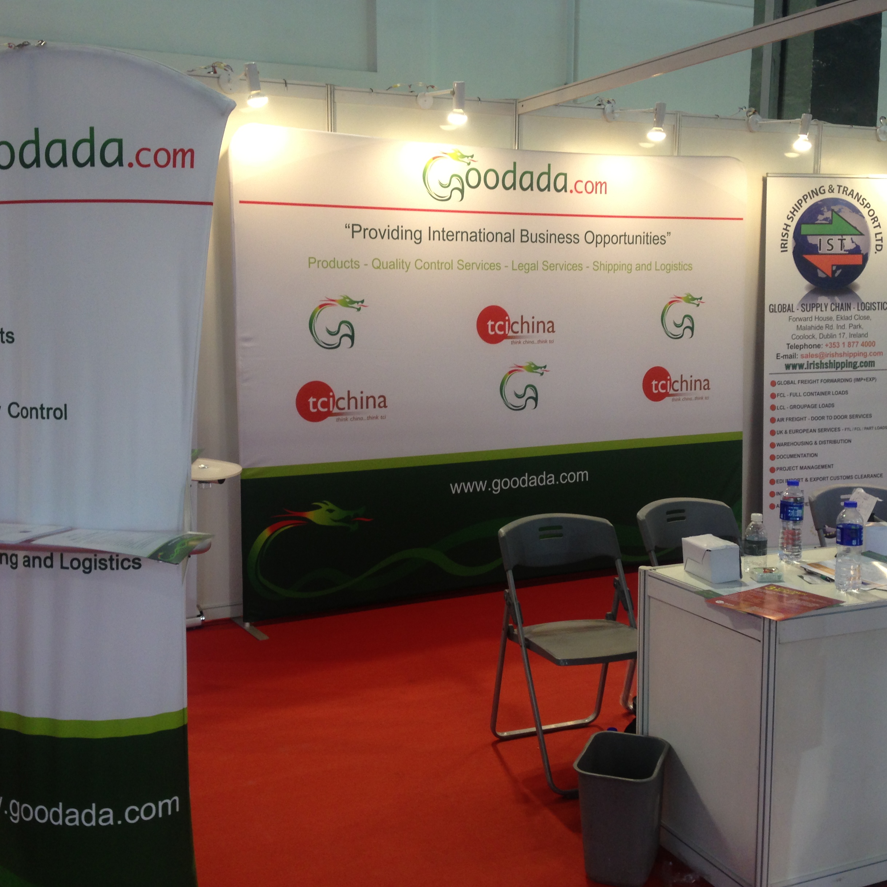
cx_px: 431
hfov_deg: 42.8
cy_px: 443
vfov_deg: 42.8
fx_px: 1131
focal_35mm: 39
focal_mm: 4.13
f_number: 2.4
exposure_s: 1/20
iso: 64
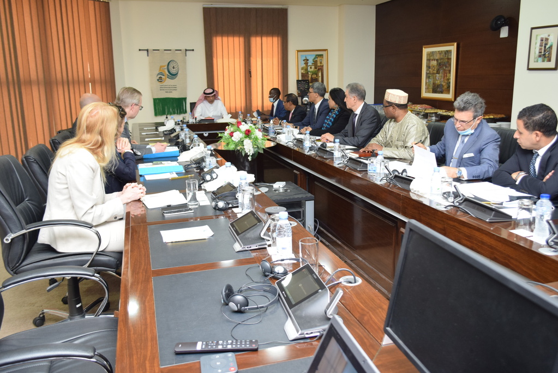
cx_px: 279
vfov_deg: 43.7
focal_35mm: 30
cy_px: 186
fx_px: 465
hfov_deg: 61.9
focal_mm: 20
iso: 800
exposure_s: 1/80
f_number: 4.5
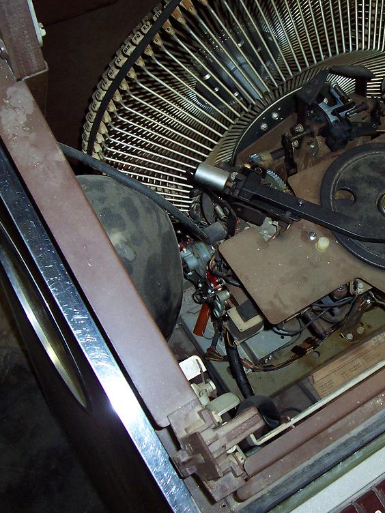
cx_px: 308
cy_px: 259
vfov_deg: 38.2
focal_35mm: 50
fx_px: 741
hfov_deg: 28.5
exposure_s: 1/60
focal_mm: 5.6
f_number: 2.8
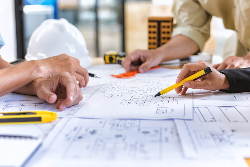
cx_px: 125
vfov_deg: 22.6
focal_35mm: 60
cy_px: 84
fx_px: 417
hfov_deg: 33.4
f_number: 3.5
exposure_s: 1/100
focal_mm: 60
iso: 320
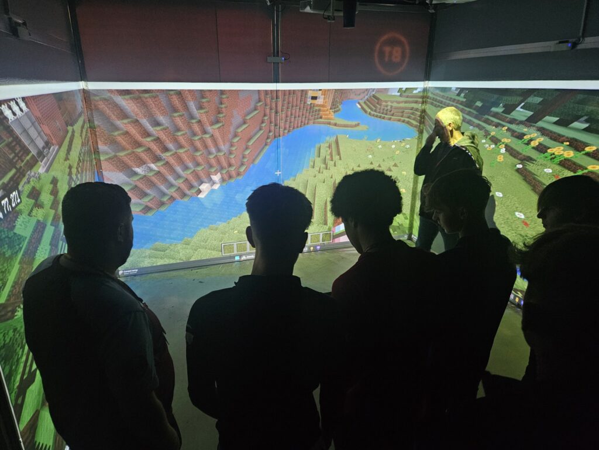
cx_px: 300
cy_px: 225
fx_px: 398
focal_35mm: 23
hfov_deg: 73.9
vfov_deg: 58.9
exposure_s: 1/24
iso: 640
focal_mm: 5.4
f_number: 1.8
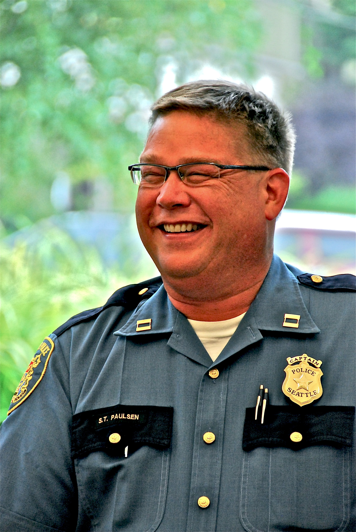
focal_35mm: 300
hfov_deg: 4.6
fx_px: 4437
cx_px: 178
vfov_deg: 6.9
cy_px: 266
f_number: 5.6
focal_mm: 200
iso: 800
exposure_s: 1/125
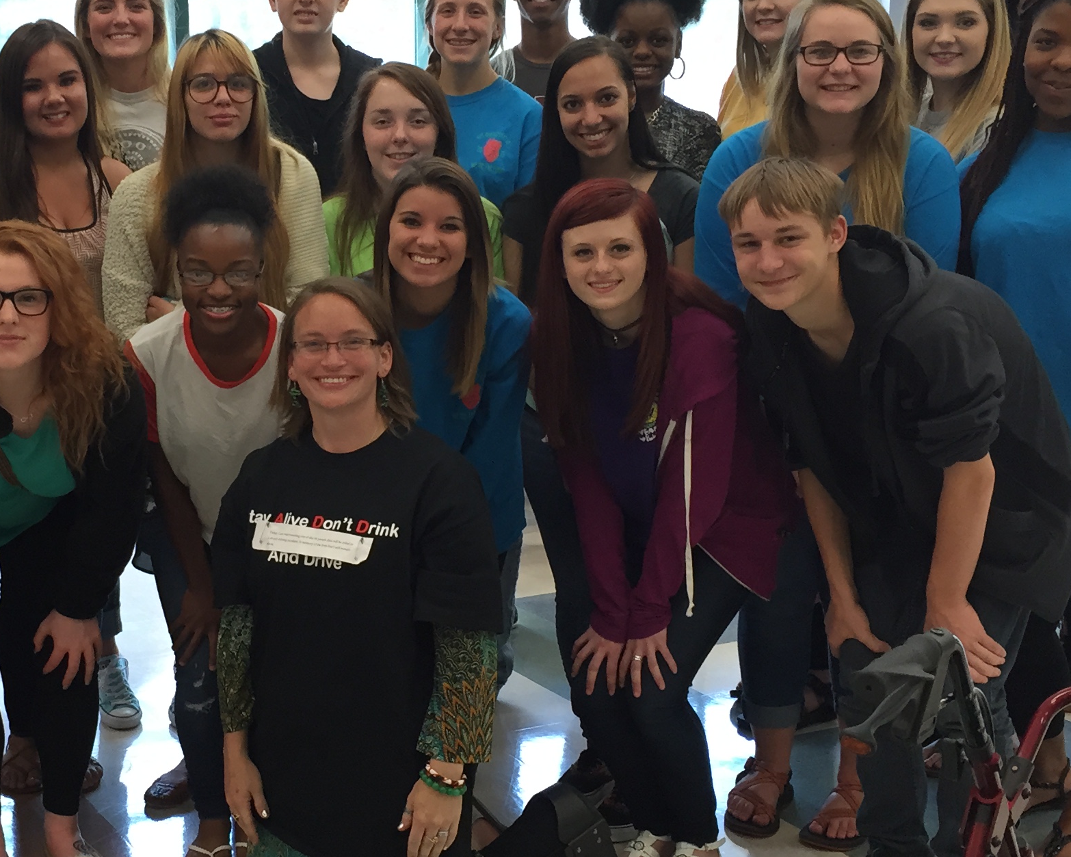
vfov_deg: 25.8
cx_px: 265
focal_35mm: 59
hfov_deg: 31.4
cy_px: 437
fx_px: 1870
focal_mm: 4.15
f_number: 2.2
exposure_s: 1/30
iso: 32
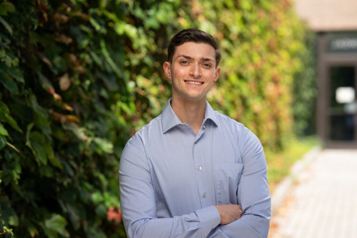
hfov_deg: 23.9
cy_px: 119
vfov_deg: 16.1
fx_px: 843
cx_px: 178
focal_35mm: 85
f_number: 2.8
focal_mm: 85
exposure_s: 1/2500
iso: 320
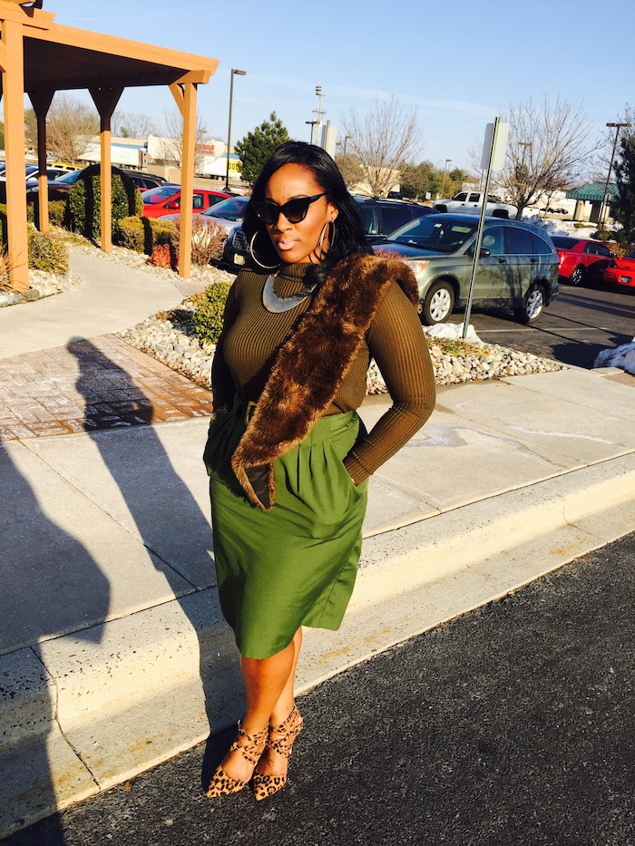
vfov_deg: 61.7
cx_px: 318
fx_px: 709
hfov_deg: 48.2
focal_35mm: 29
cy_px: 423
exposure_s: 1/1412
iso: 32
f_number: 2.2
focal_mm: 4.15
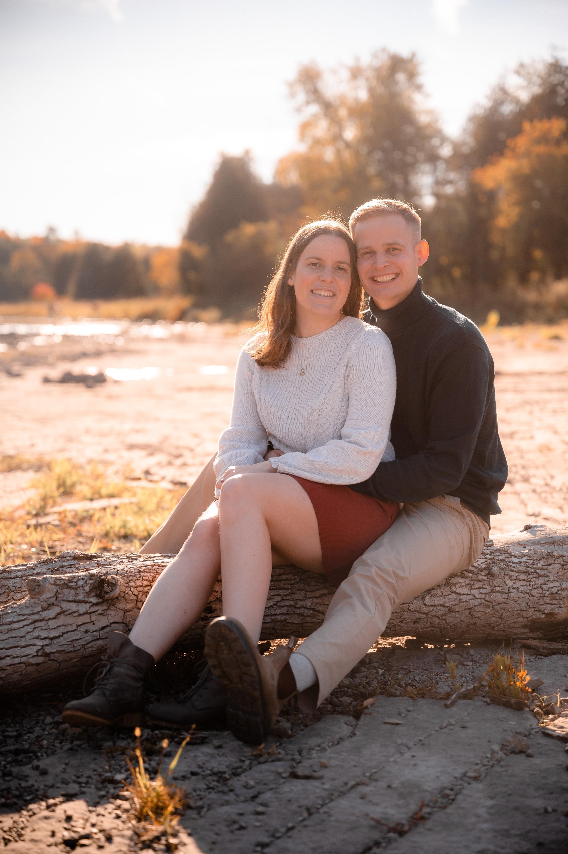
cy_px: 427
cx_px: 284
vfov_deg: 28.9
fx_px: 1659
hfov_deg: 19.4
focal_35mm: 70
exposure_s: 1/2000
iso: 200
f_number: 2.8
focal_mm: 70
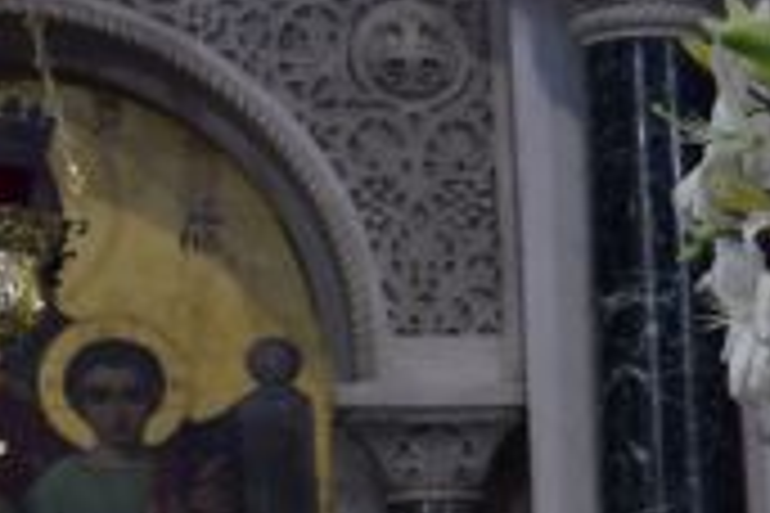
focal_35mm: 281
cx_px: 2098
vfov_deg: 4.9
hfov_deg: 6.8
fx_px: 6010
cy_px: 754
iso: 560
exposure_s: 1/60
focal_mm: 32
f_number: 4
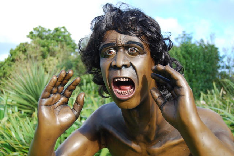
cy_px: 78
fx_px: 312
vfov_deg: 28.1
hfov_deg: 41.1
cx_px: 117
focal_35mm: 48
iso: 100
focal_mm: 32
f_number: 5.6
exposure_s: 1/125
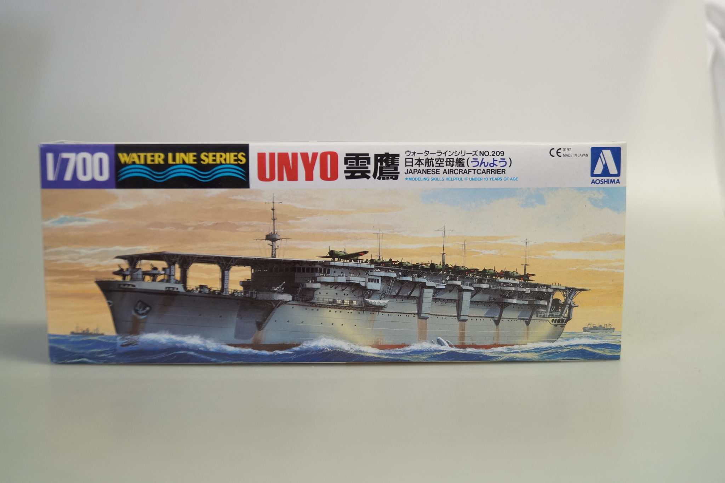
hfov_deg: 46.4
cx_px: 362
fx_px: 846
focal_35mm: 42
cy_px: 242
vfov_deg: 31.9
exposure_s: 1/160
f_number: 4.5
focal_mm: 28
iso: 640
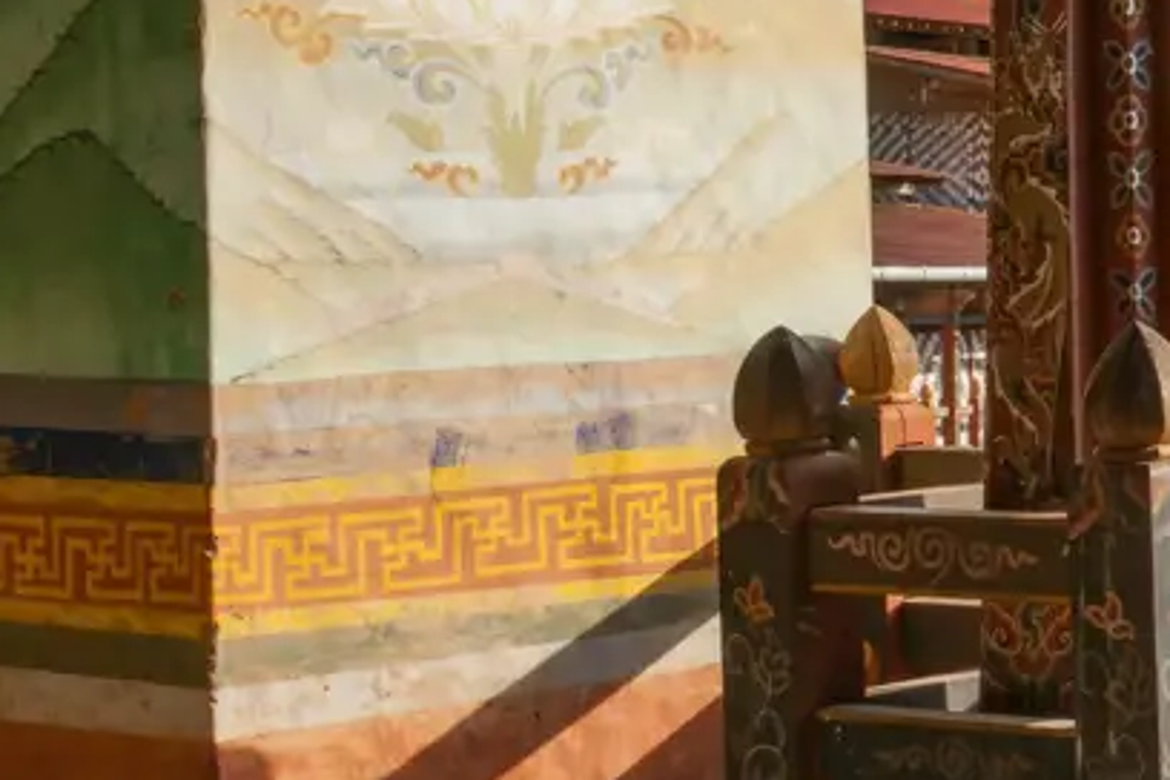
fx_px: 3347
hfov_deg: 18.5
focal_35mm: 103
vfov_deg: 13.3
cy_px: 330
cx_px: 1514
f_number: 22
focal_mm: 35
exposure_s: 1/40
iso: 200
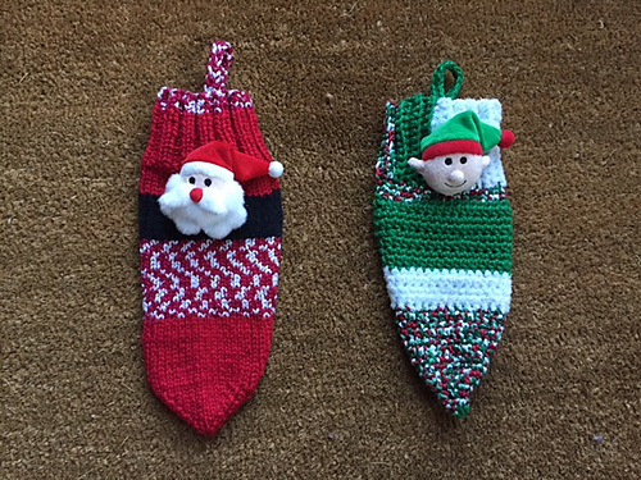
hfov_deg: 61.7
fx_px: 537
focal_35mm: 29
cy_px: 240
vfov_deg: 48.2
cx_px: 320
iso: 160
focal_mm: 4.15
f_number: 2.2
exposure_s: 1/30
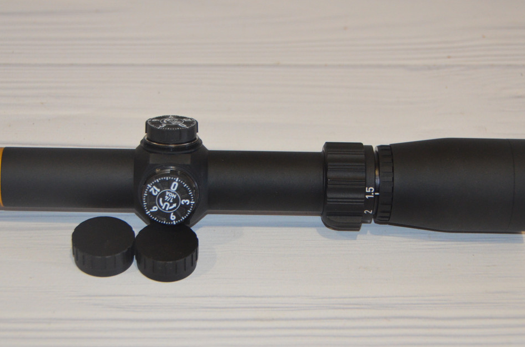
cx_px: 241
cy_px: 162
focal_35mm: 96
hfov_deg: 21.3
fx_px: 1397
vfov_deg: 14.2
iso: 1250
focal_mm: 50
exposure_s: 1/60
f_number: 4.8
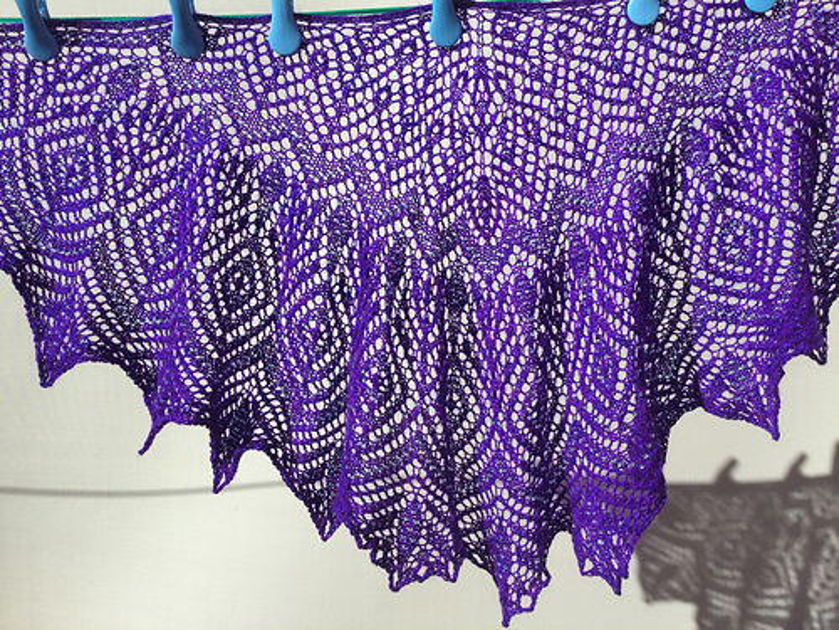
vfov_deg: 45.4
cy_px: 315
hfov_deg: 58.4
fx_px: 751
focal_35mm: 31
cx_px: 420
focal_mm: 3.3
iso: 25
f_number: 2.4
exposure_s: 1/1733
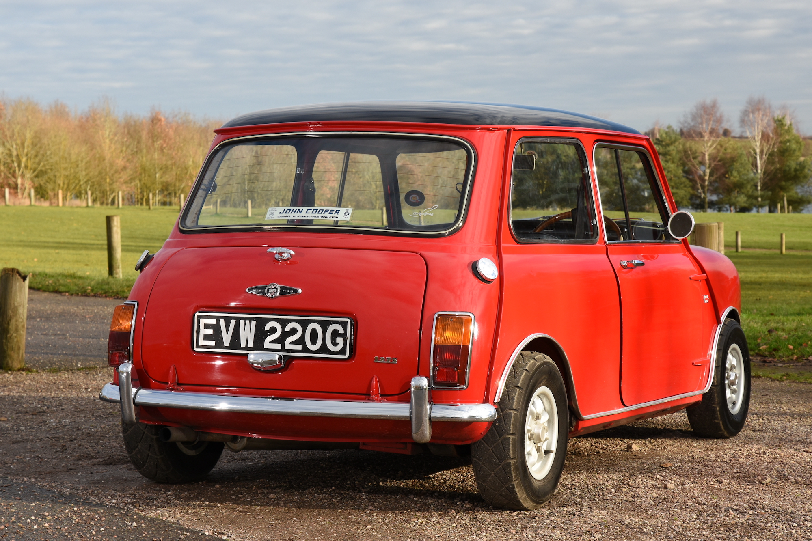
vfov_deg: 16.6
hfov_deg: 24.6
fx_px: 1861
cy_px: 270
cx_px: 406
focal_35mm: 82
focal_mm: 55
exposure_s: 1/60
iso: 200
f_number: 9
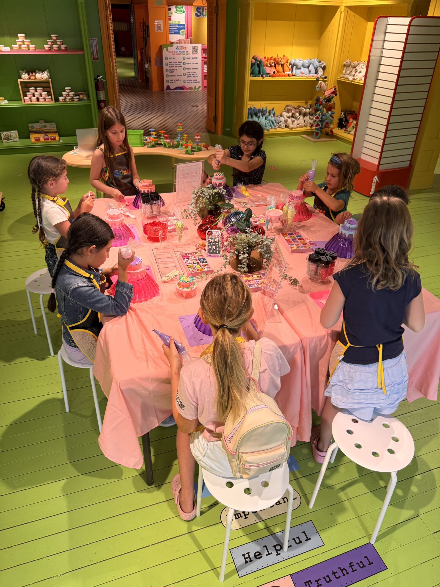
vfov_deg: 71.6
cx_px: 220
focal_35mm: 24
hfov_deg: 56.8
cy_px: 294
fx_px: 407
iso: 160
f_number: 1.78
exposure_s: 1/120
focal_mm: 6.76
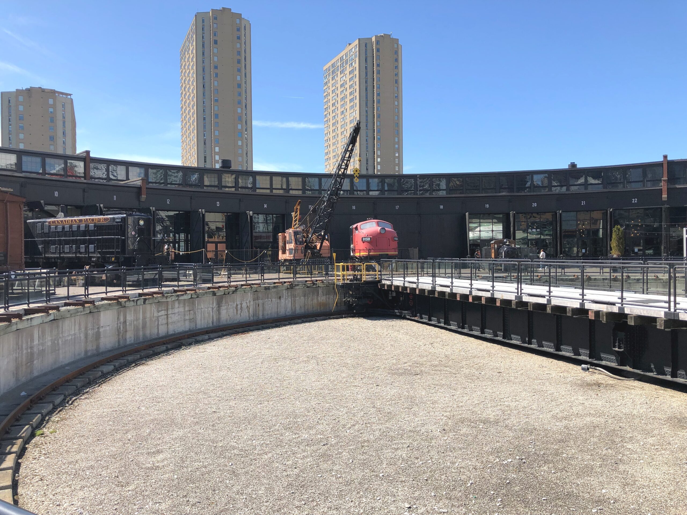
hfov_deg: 63.4
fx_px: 556
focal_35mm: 28
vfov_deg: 49.7
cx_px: 344
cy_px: 258
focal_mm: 3.99
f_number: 1.8
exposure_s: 1/1499
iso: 20
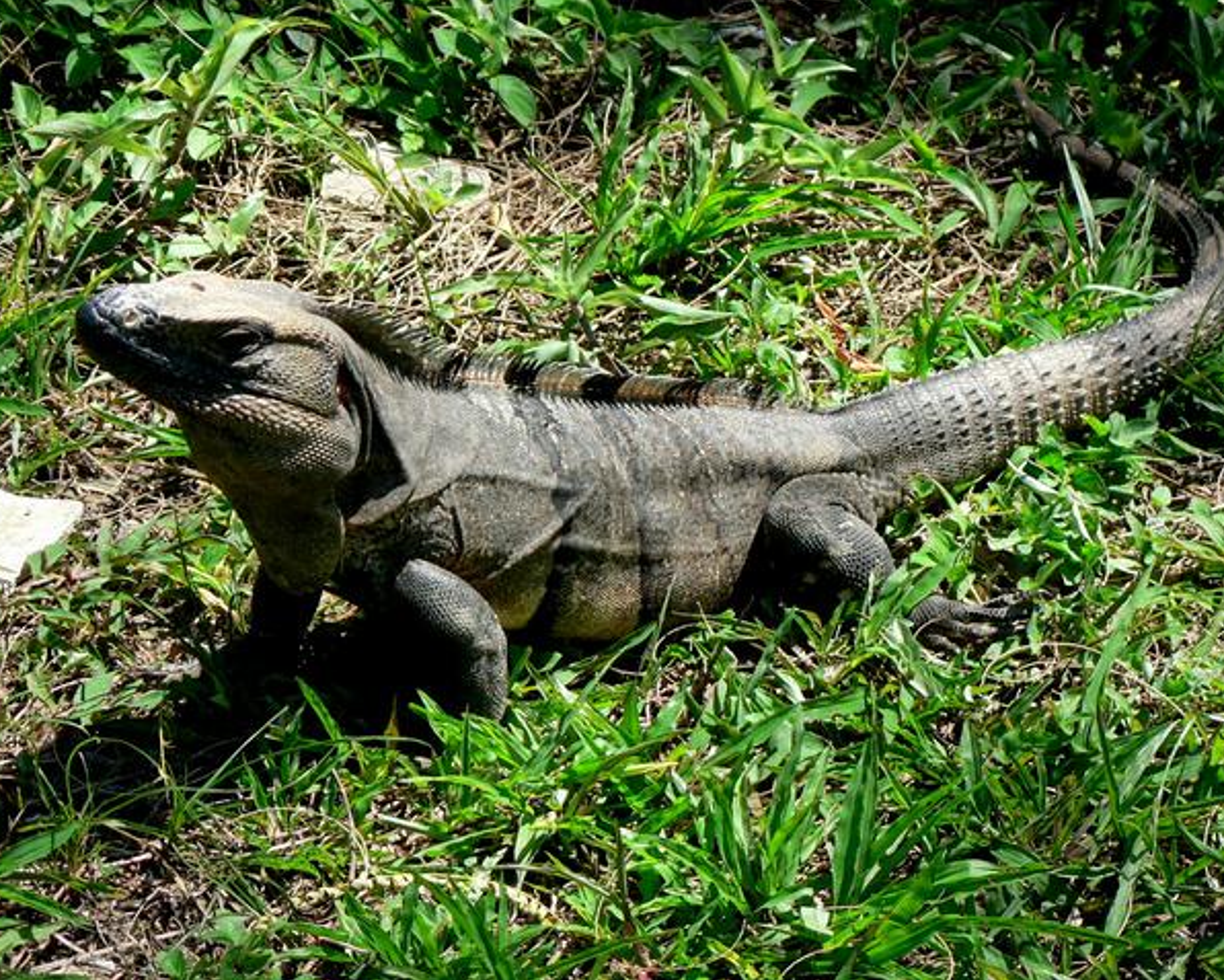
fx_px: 5580
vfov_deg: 10.0
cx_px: 626
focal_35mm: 154
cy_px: 489
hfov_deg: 12.5
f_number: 3.2
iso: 80
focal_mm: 24.6
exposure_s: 1/250
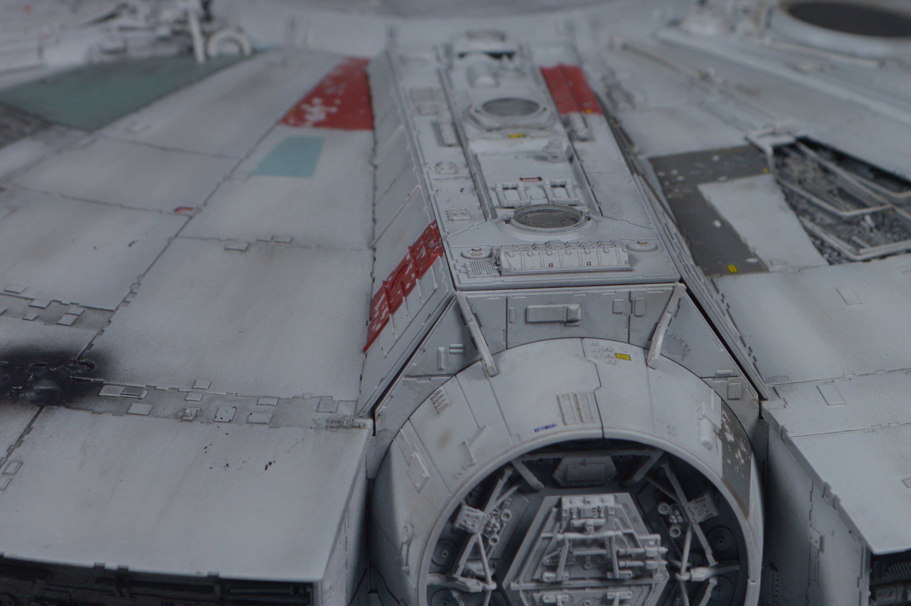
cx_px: 479
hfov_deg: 17.3
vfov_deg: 11.5
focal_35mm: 119
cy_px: 390
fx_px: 3002
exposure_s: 1/20
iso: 200
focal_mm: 55
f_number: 9
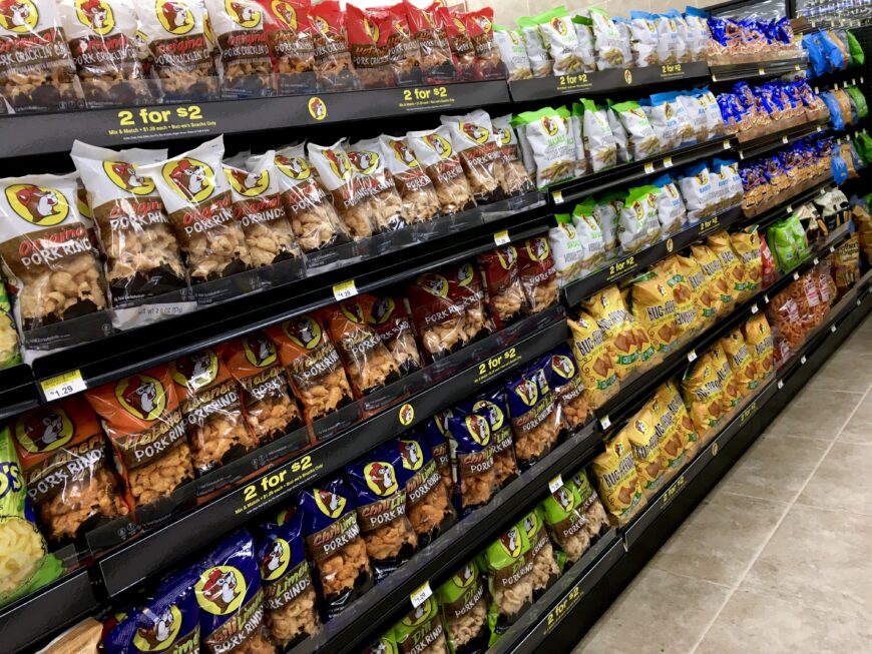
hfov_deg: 61.6
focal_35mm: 29
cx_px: 436
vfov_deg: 48.2
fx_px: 731
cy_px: 327
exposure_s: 1/30
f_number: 2.2
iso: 32
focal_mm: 4.15
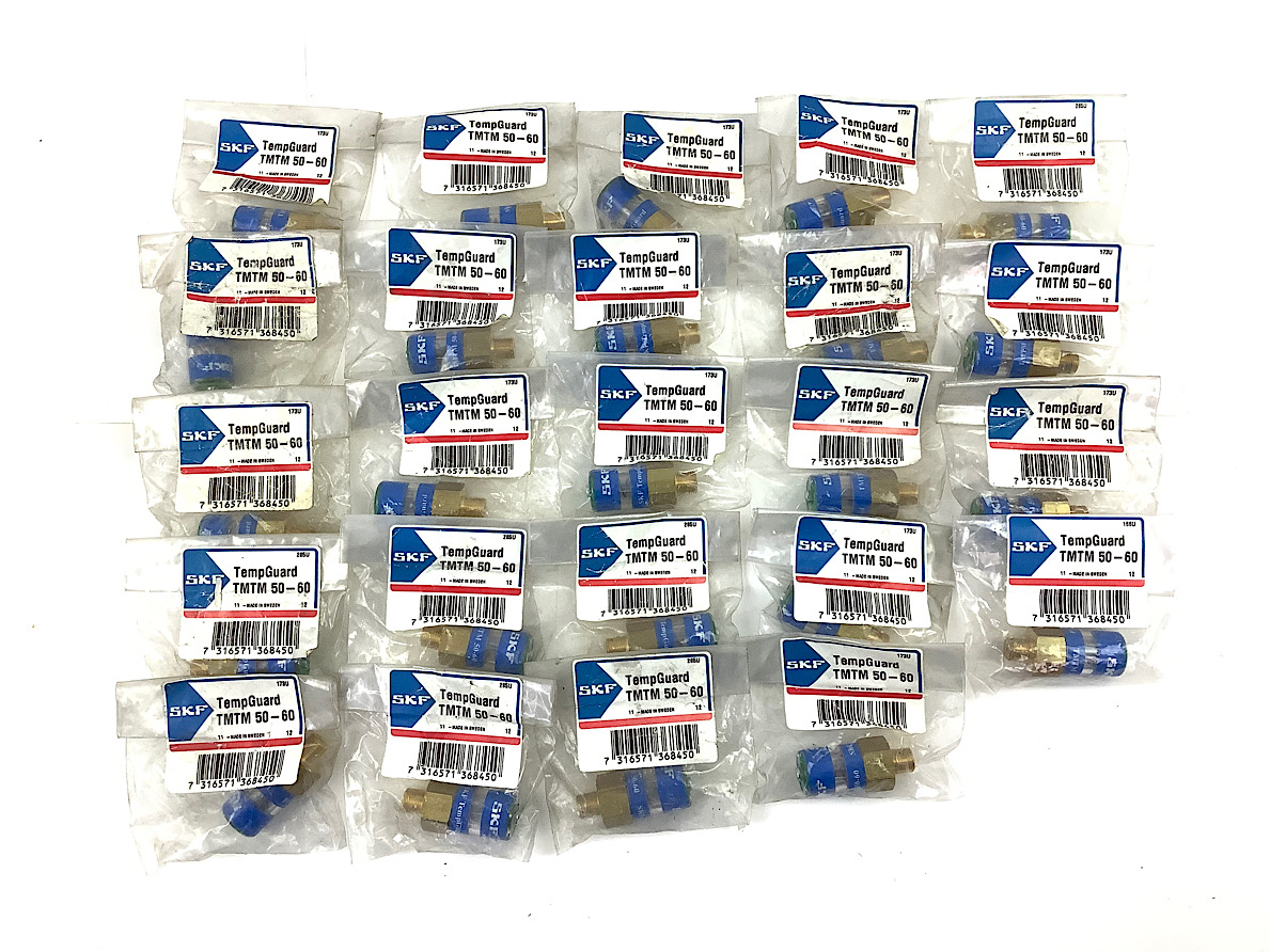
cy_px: 476
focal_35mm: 31
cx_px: 635
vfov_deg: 45.4
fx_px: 1137
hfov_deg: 58.3
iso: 80
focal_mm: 3.3
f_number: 2.4
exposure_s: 1/100
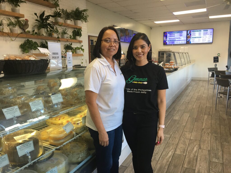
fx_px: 194
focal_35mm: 29
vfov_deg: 48.2
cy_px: 86
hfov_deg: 61.7
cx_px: 116
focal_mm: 4.15
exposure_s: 1/30
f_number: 2.2
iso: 40
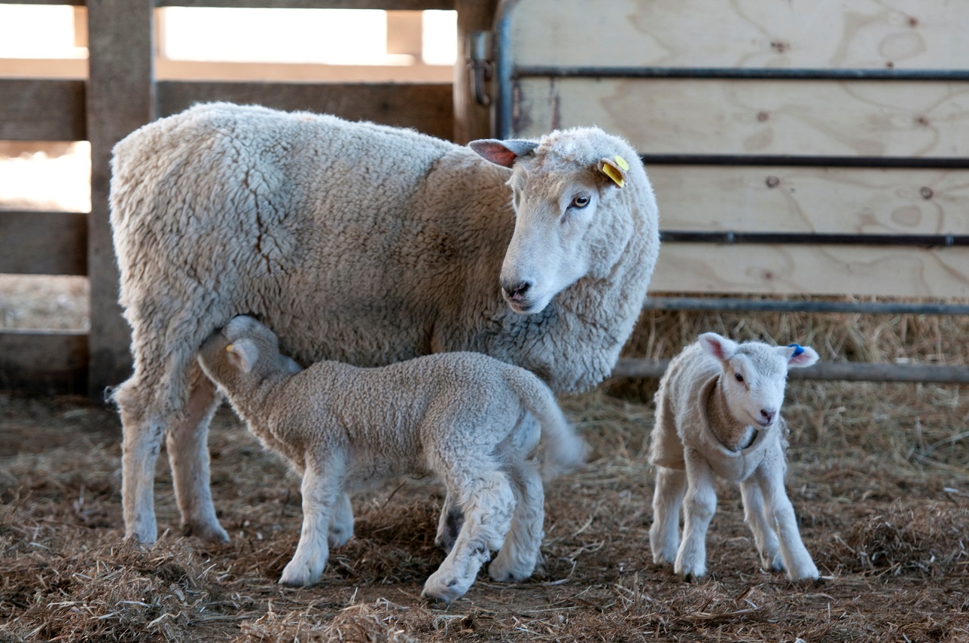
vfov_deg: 6.5
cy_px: 322
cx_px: 484
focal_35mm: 210
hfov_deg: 9.8
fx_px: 5646
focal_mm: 140
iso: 200
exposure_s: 1/125
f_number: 4
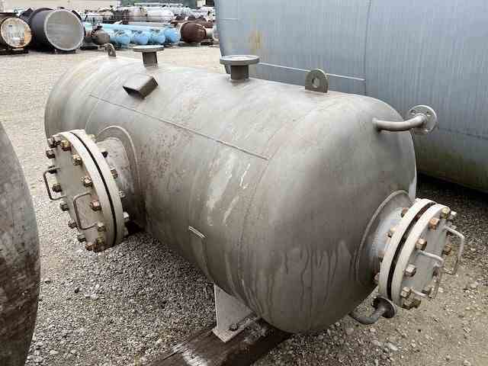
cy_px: 183
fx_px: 367
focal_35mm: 26
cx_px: 244
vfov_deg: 53.1
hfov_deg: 67.3
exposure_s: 1/290
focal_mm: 5.1
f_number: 1.6
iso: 40
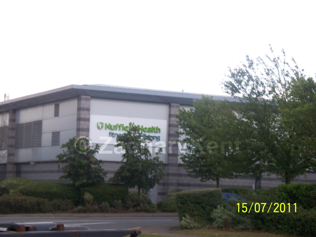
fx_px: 959
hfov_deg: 18.7
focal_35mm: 105
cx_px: 158
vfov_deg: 14.1
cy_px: 118
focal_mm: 22.05
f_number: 3.8
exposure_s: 1/100
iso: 100
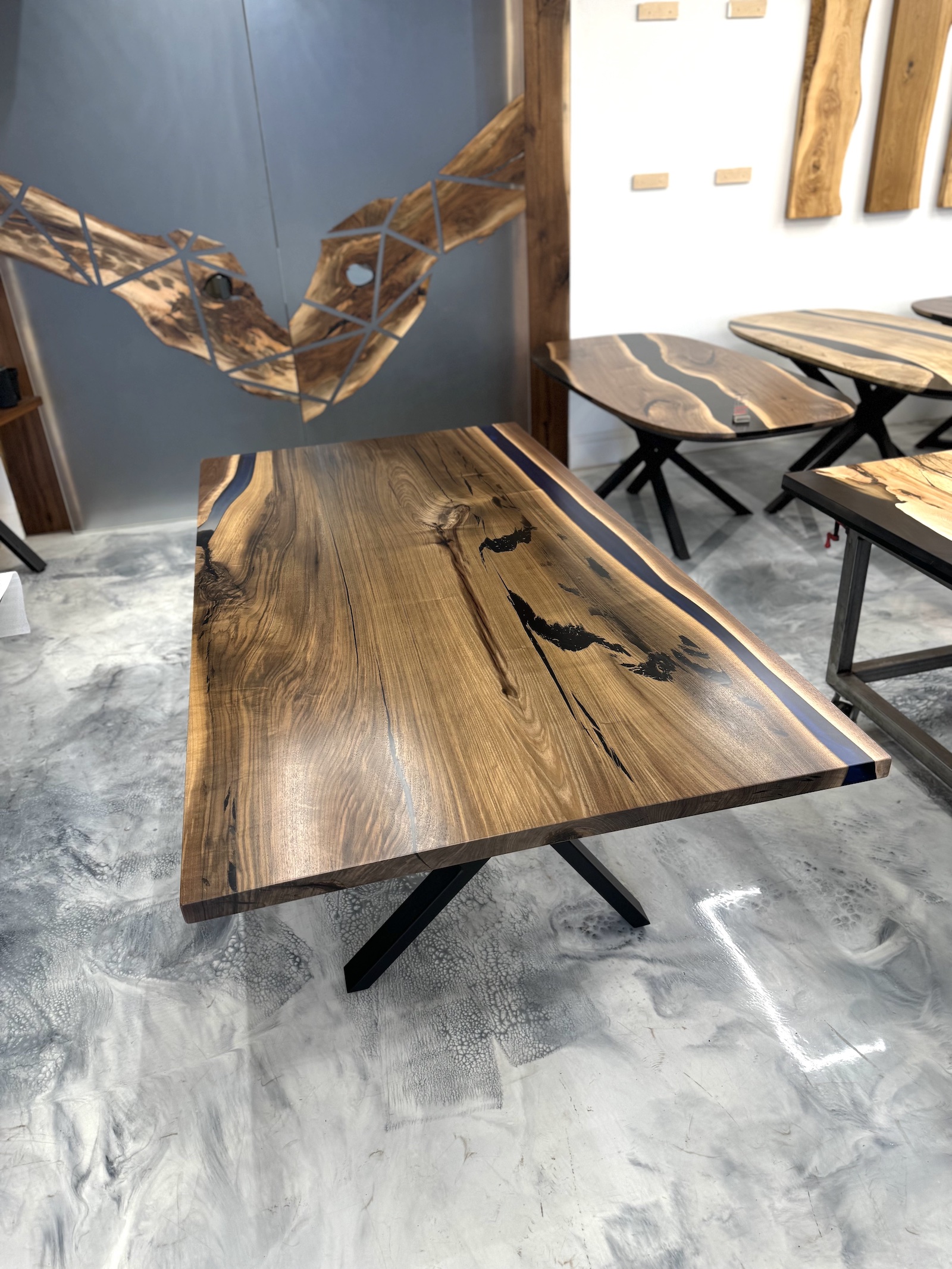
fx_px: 880
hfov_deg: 56.8
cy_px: 634
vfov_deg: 71.6
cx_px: 476
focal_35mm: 24
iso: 80
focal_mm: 6.86
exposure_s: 1/120
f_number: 1.78
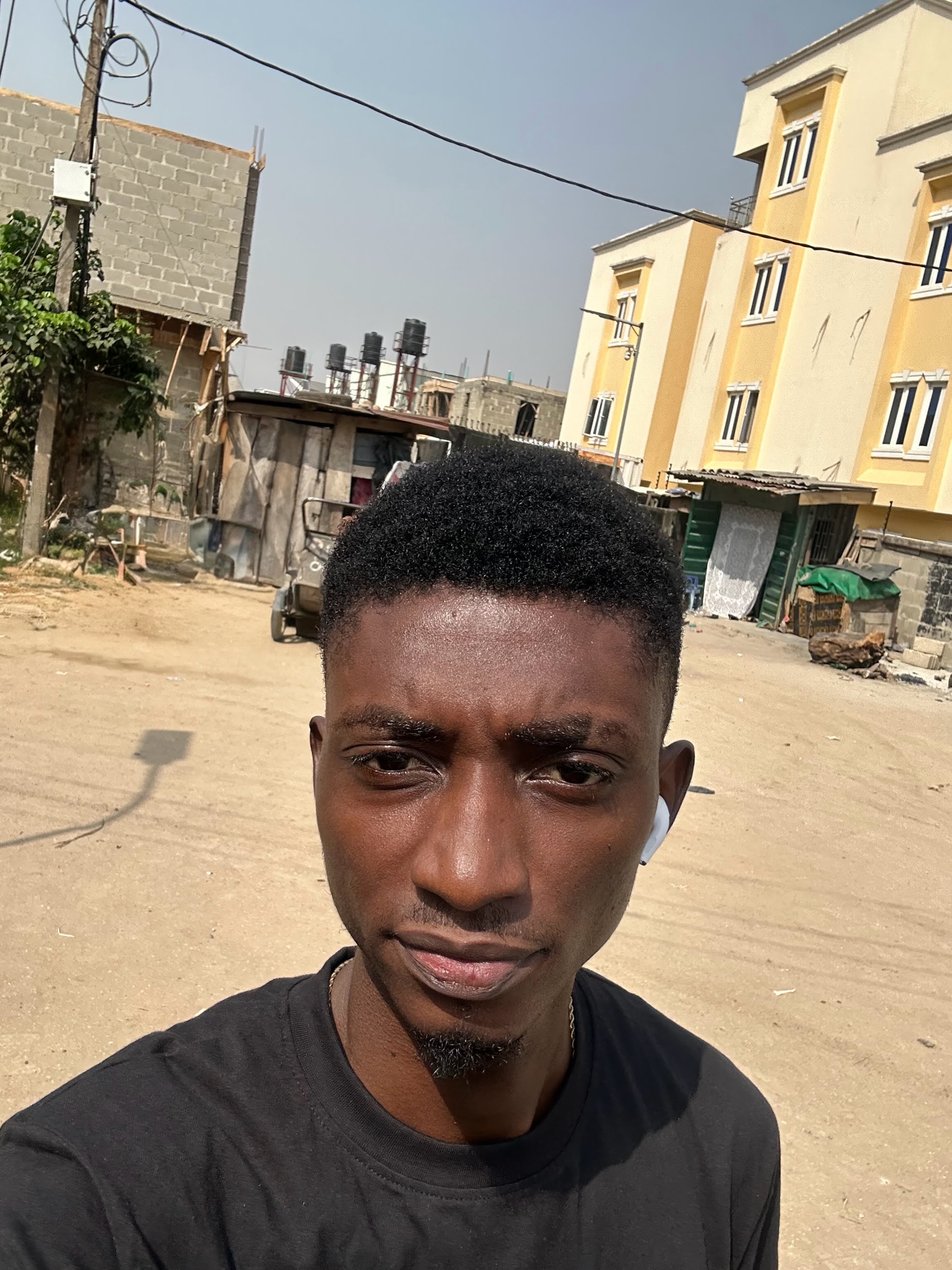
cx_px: 476
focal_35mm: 30
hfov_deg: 46.8
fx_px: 1100
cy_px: 635
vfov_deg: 60.0
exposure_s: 1/581
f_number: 1.9
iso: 25
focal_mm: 2.69
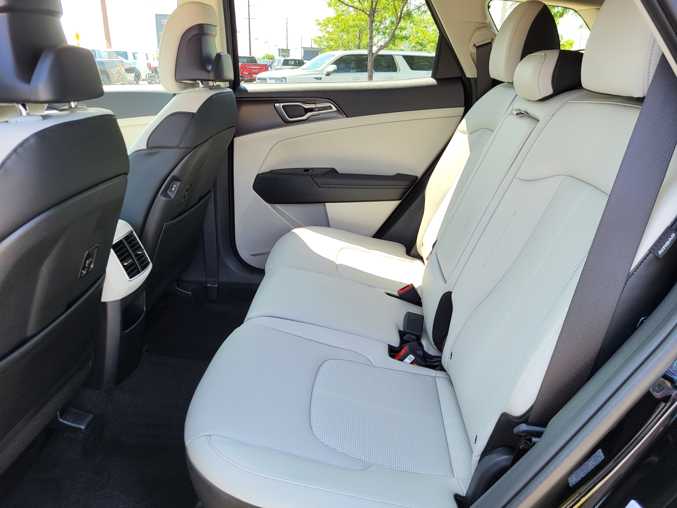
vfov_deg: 53.1
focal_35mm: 26
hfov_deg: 67.3
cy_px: 254
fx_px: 508
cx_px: 338
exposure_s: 1/121
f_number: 1.8
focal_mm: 5.4
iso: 40
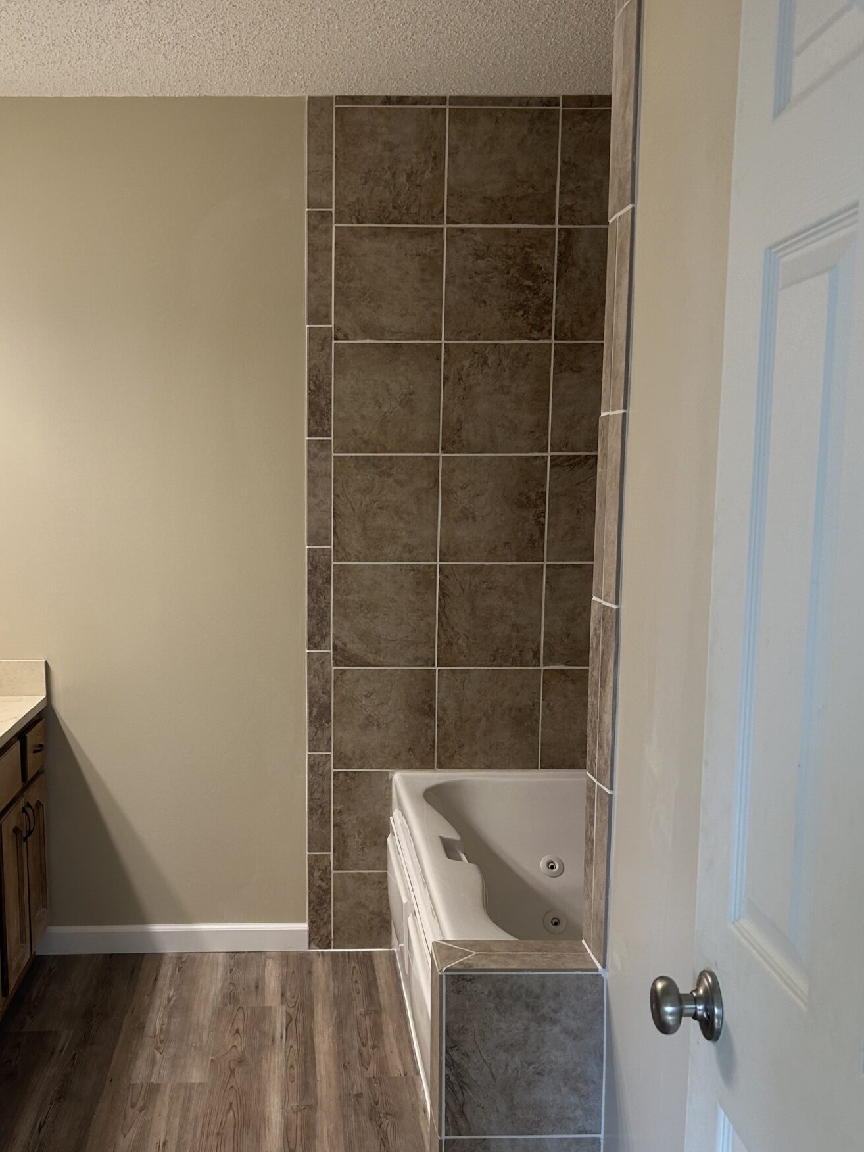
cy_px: 662
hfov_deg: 37.4
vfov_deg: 48.8
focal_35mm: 38
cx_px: 311
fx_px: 1265
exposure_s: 1/60
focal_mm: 5.7
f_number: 1.5
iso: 80
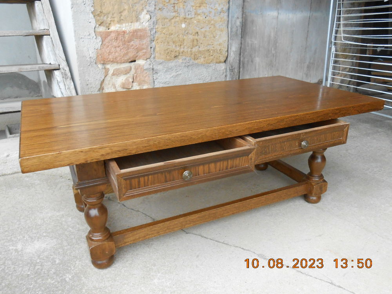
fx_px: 340
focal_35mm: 30
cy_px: 147
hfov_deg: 60.0
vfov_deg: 46.8
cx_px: 196
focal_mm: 5.3
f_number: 3.8
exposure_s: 1/250
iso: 250
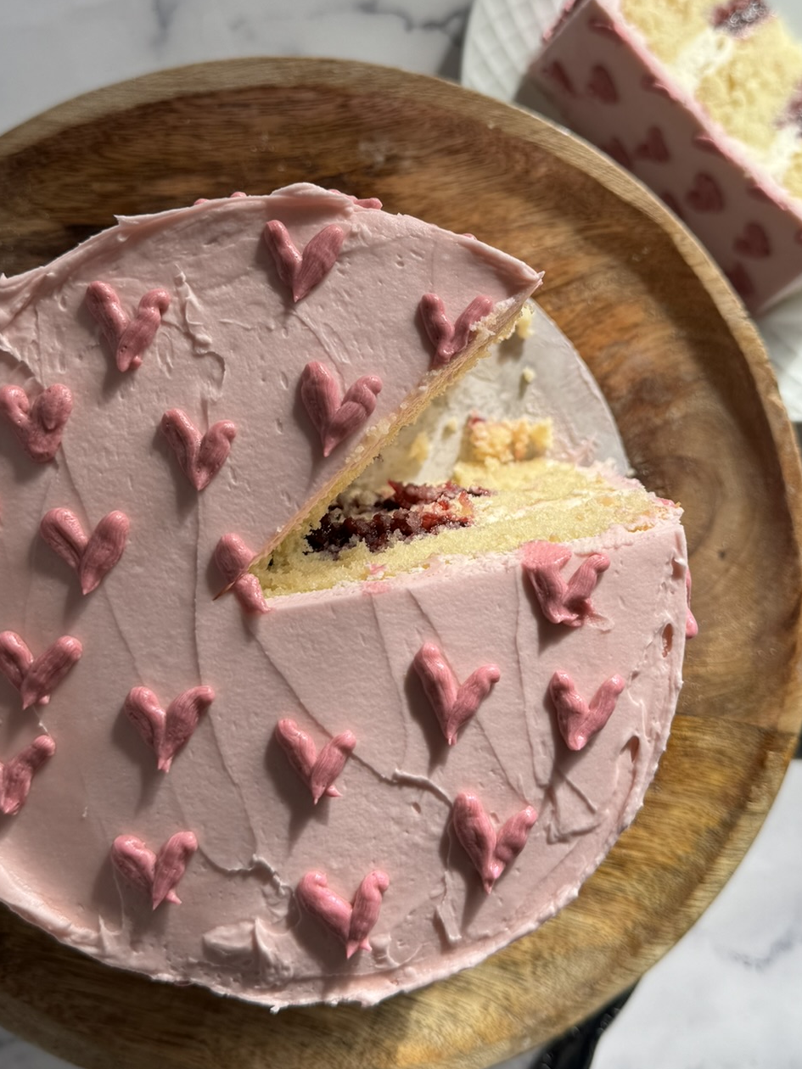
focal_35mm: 39
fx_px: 1205
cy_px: 430
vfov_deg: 47.6
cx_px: 438
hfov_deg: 36.8
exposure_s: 1/272
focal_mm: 6.86
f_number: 1.78
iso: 64
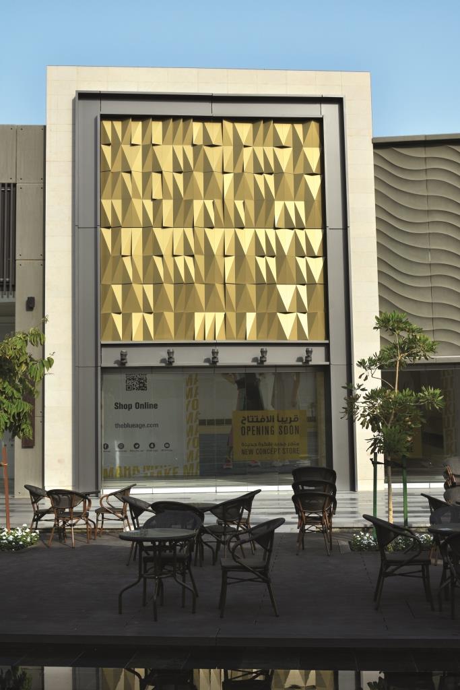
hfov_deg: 31.9
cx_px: 230
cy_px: 345
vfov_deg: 46.4
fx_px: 805
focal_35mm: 42
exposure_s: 1/500
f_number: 8
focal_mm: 28
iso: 200
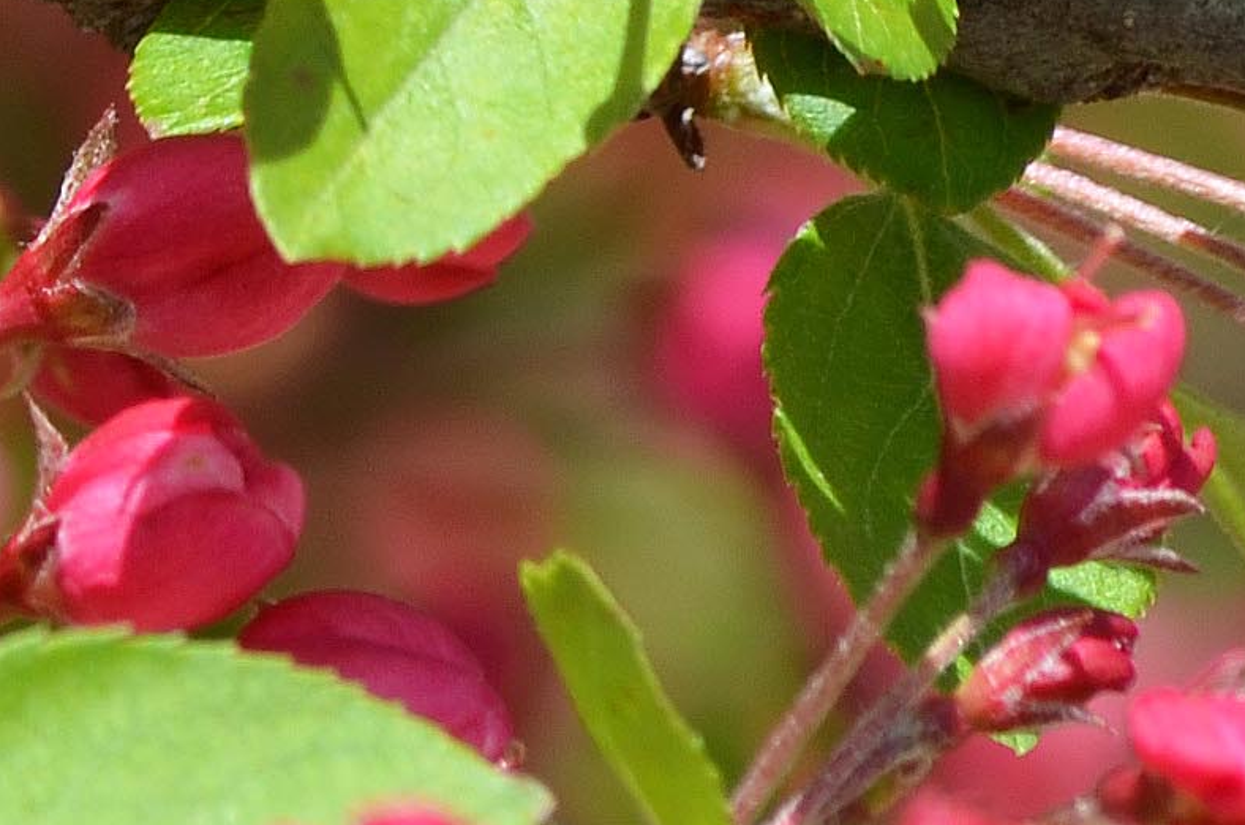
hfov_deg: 1.3
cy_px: -22
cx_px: -913
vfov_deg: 0.9
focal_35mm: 1547
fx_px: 53396
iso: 100
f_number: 8
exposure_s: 1/200
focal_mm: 165
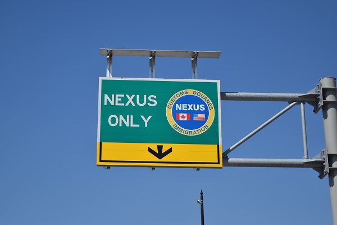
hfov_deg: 24.6
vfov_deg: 16.6
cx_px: 168
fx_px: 772
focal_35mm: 82
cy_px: 112
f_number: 5.6
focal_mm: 55
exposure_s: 1/1600
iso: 100
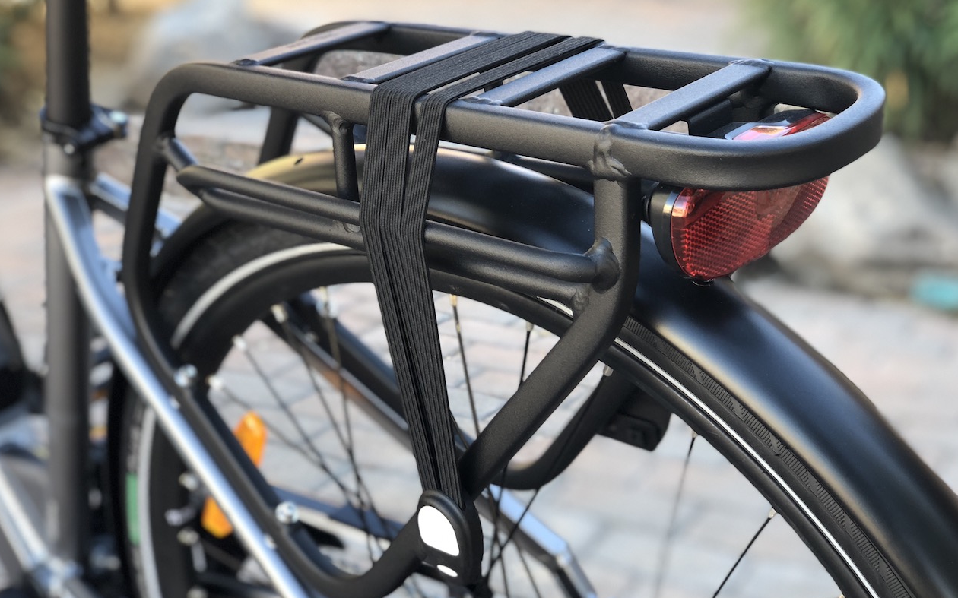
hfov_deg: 36.3
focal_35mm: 56
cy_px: 298
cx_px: 478
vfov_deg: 23.1
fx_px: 1462
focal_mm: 6
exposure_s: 1/60
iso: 32
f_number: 2.4
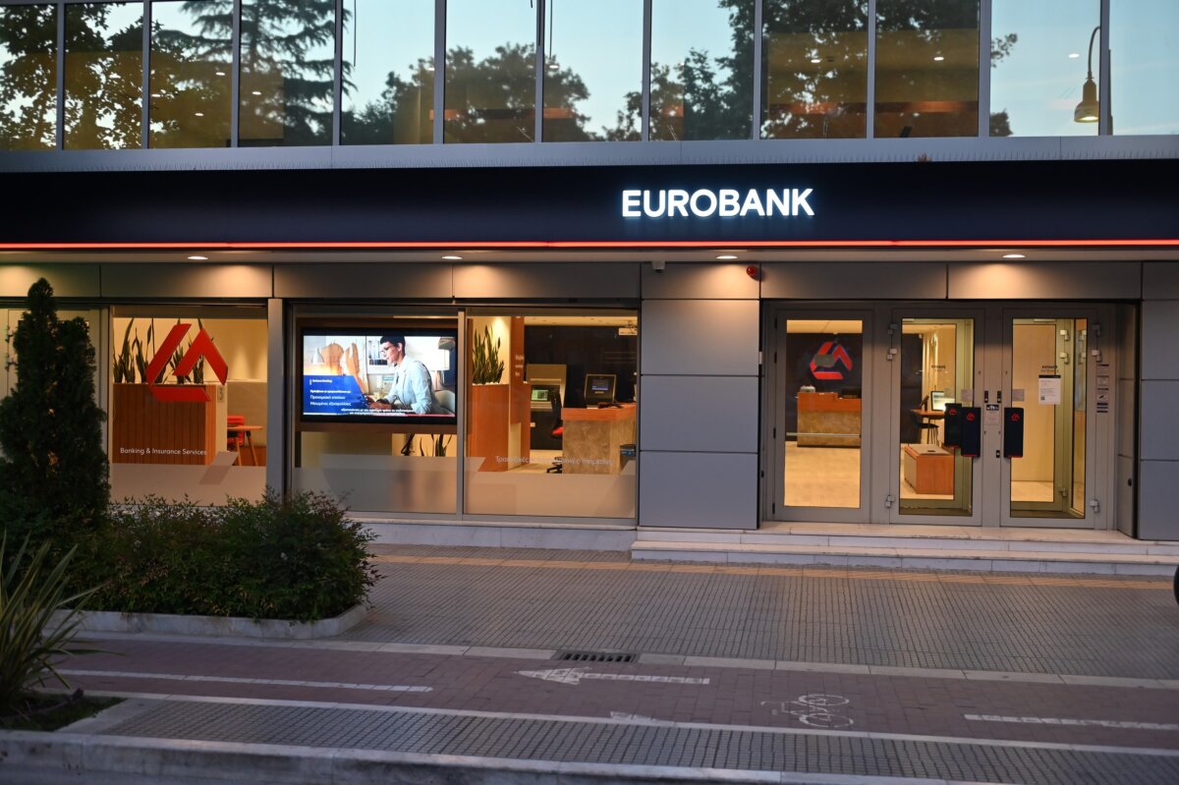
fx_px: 1375
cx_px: 590
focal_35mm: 42
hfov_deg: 46.4
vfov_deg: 31.9
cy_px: 392
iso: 1000
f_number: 3.2
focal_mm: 42
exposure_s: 1/320
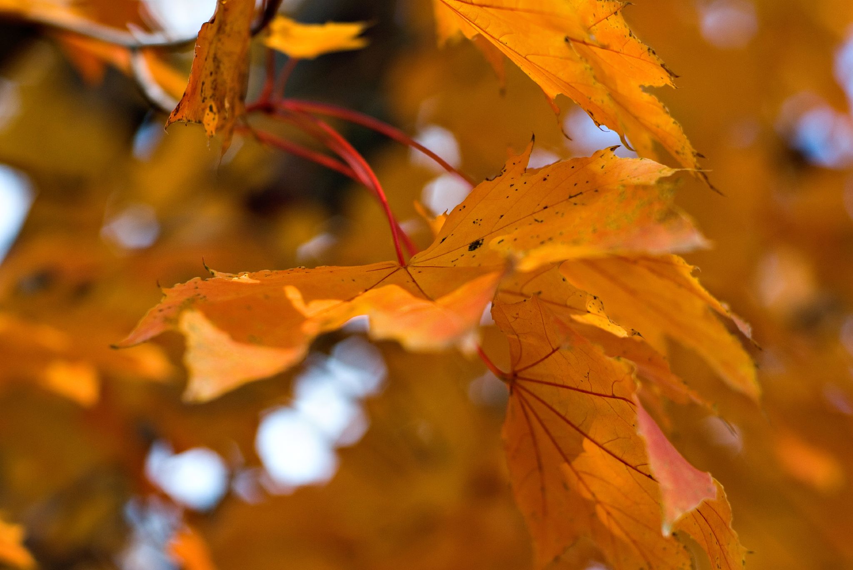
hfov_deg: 27.0
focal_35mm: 75
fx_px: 1779
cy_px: 285
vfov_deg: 18.2
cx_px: 426
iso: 100
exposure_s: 1/500
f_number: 2.8
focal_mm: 50
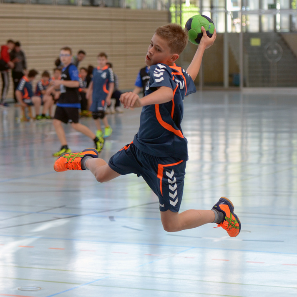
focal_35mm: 135
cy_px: 163
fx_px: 1310
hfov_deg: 12.9
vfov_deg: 12.9
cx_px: 149
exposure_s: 1/1000
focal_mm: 70
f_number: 2.8
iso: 1100
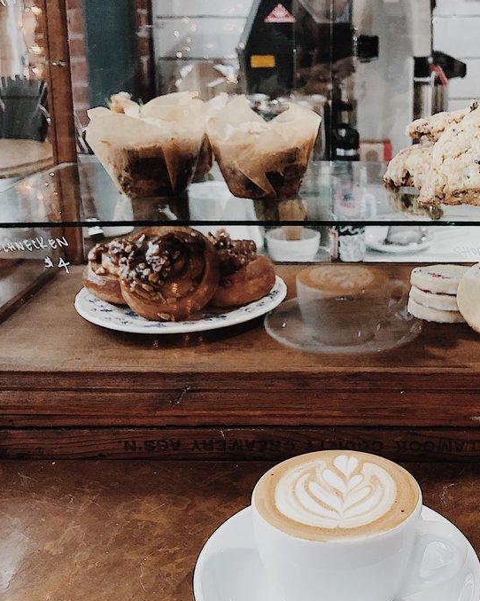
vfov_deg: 42.6
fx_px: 764
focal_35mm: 43
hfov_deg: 34.5
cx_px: 329
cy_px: 233
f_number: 1.8
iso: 40
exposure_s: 1/17
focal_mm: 3.99
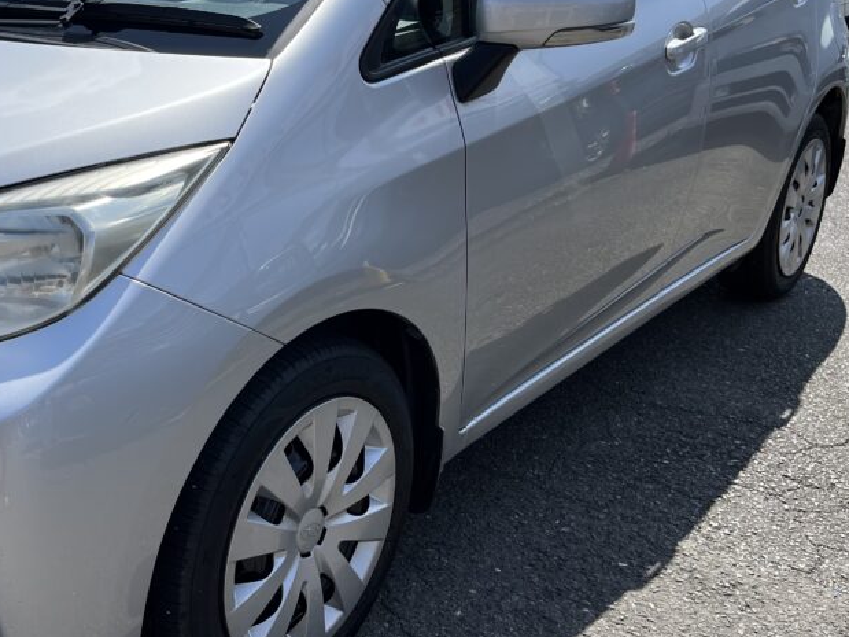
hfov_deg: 42.1
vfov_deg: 33.5
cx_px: 182
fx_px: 1054
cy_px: 250
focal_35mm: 43
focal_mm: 5.1
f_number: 1.6
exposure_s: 1/3311
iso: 50
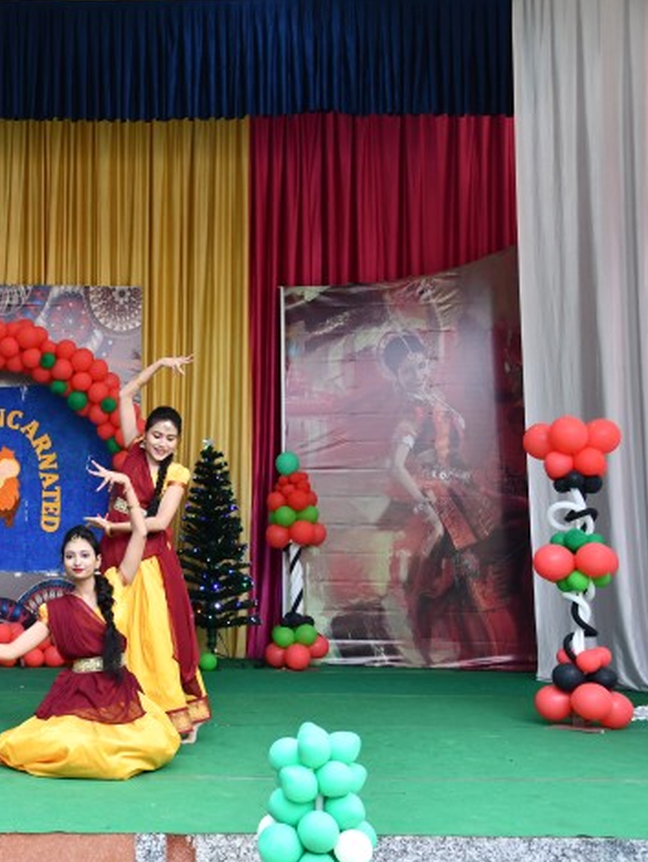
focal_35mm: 53
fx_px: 1322
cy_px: 437
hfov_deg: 26.2
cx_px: 9
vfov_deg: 36.2
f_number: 3.8
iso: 800
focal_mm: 24
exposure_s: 1/125
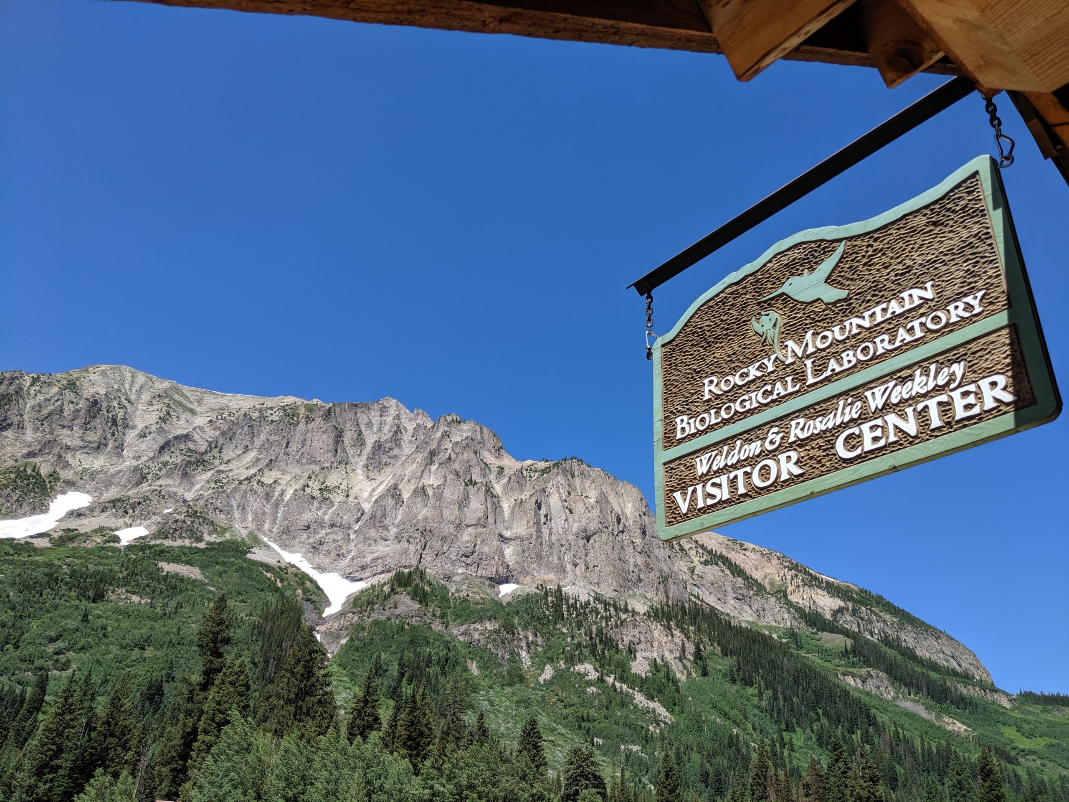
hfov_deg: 65.3
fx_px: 834
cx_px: 534
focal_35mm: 27
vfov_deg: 51.4
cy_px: 401
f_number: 1.8
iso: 49
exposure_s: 1/2924
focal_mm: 4.44
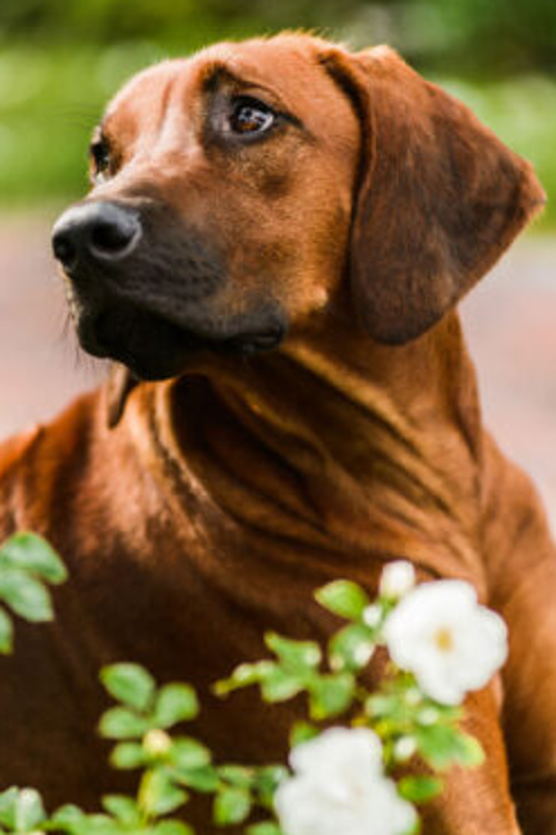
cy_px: 440
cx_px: 272
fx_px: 6191
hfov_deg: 5.1
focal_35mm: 267
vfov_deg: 7.7
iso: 320
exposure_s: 1/800
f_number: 2.8
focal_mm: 200
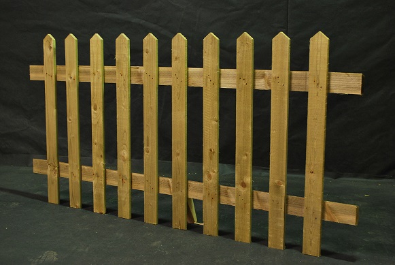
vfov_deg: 25.8
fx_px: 577
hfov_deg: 37.8
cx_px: 198
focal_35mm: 52
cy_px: 132
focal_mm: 35
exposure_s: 1/3
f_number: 5.3
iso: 400
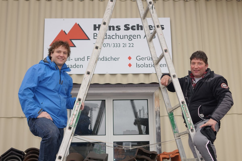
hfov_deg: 38.2
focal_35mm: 52
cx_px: 121
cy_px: 80
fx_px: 350
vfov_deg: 26.0
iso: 100
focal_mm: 18.98
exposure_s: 1/125
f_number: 2.8
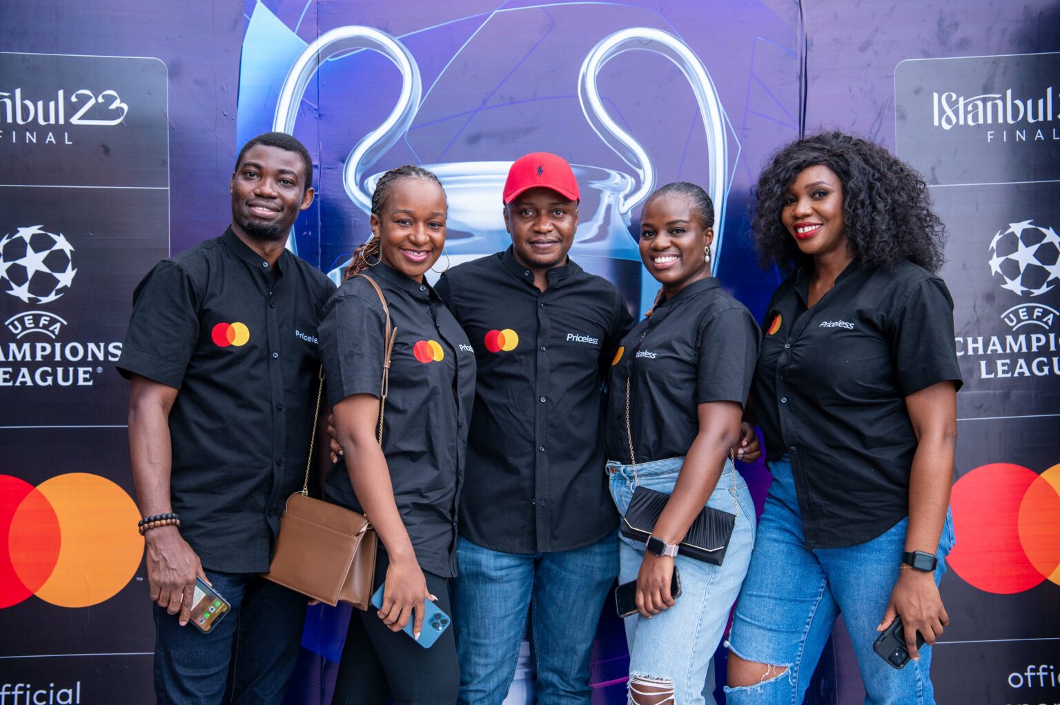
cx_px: 530
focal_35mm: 45
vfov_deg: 29.8
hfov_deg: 43.6
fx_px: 1324
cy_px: 352
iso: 800
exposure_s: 1/320
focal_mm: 45
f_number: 4
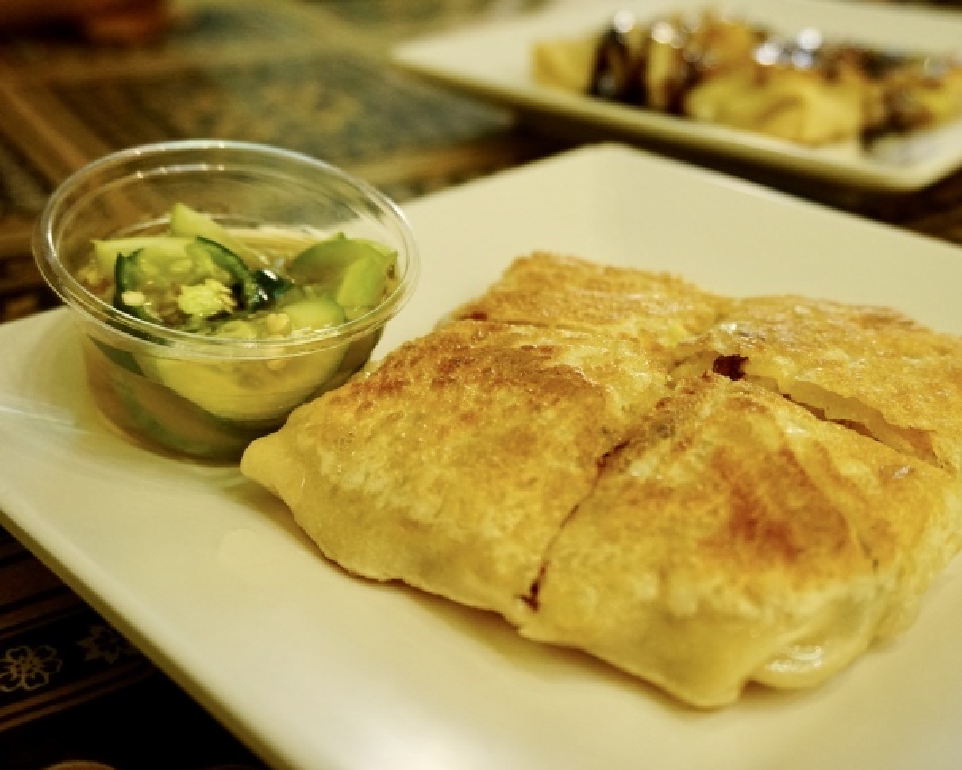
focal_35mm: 41
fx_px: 1168
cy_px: 387
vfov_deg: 36.5
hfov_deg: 44.6
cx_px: 559
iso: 1600
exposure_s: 1/60
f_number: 4.5
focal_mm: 24
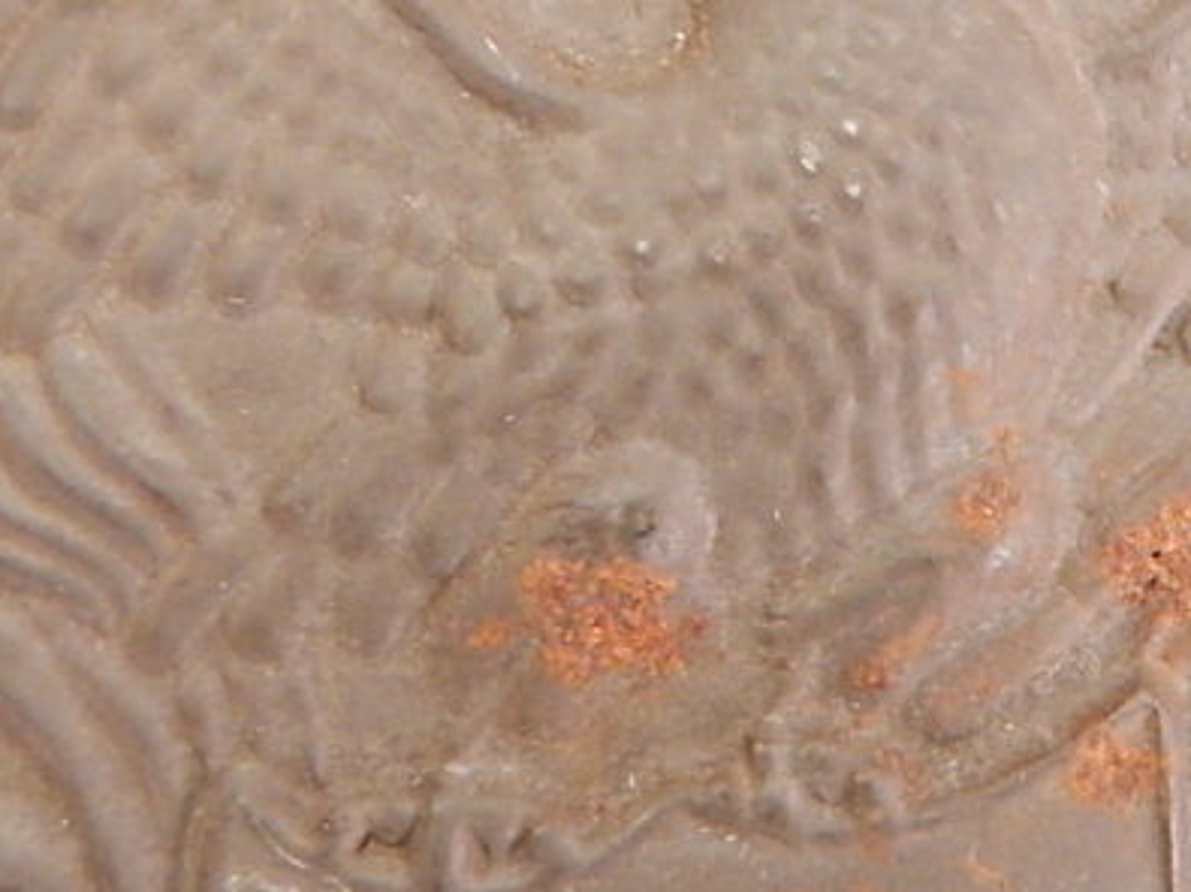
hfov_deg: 33.7
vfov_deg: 24.8
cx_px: 715
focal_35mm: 57
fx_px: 1961
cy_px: 72
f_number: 3
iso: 640
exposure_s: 1/8
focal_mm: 4
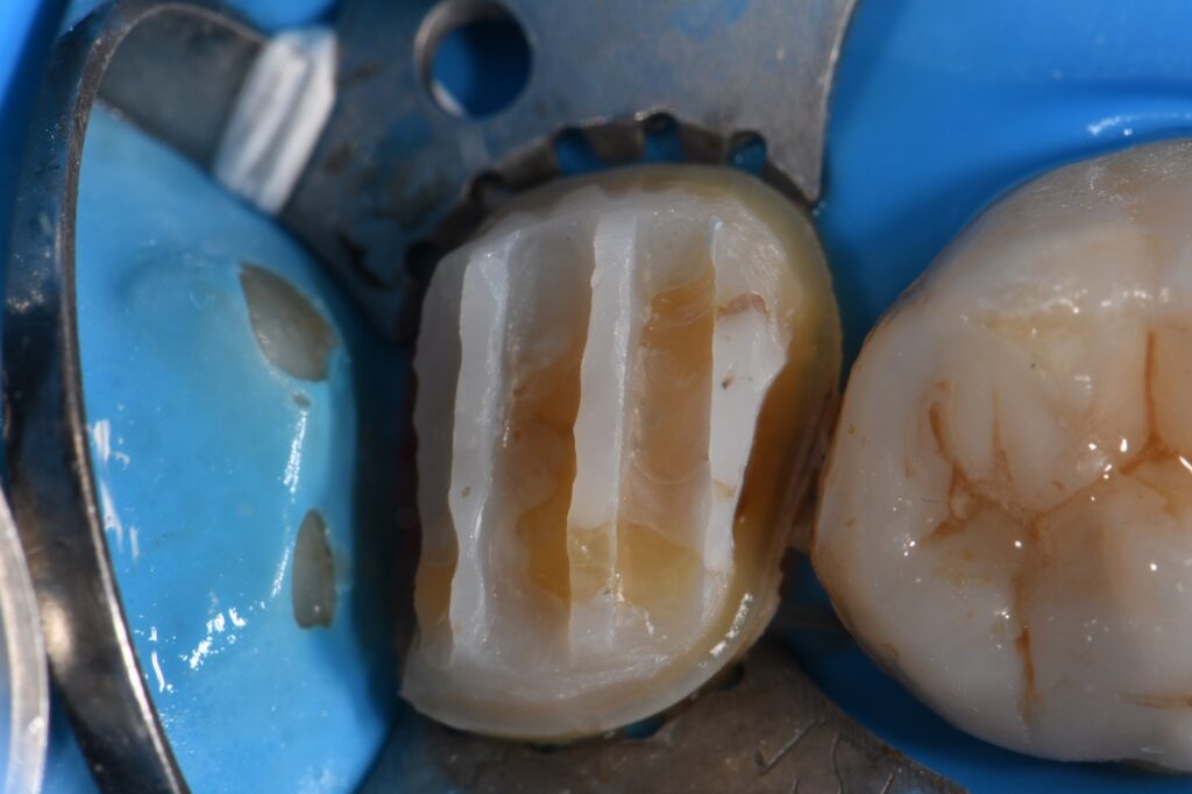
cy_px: 397
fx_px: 5196
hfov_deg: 13.1
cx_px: 596
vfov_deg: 8.7
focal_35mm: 157
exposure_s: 1/160
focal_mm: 105
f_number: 32
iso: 200
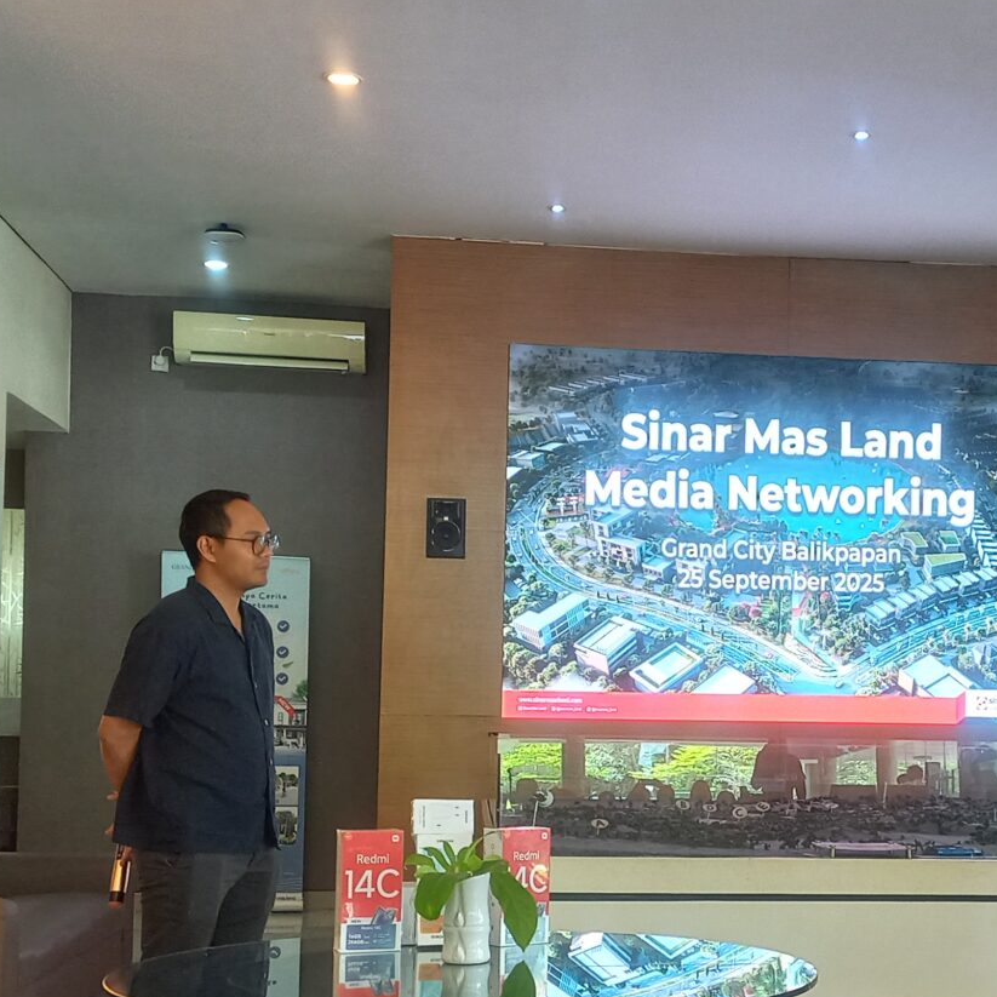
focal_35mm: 55
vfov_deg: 30.8
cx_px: 758
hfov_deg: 30.5
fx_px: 1792
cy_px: 666
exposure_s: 1/33
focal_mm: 4.65
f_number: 1.8
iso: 250
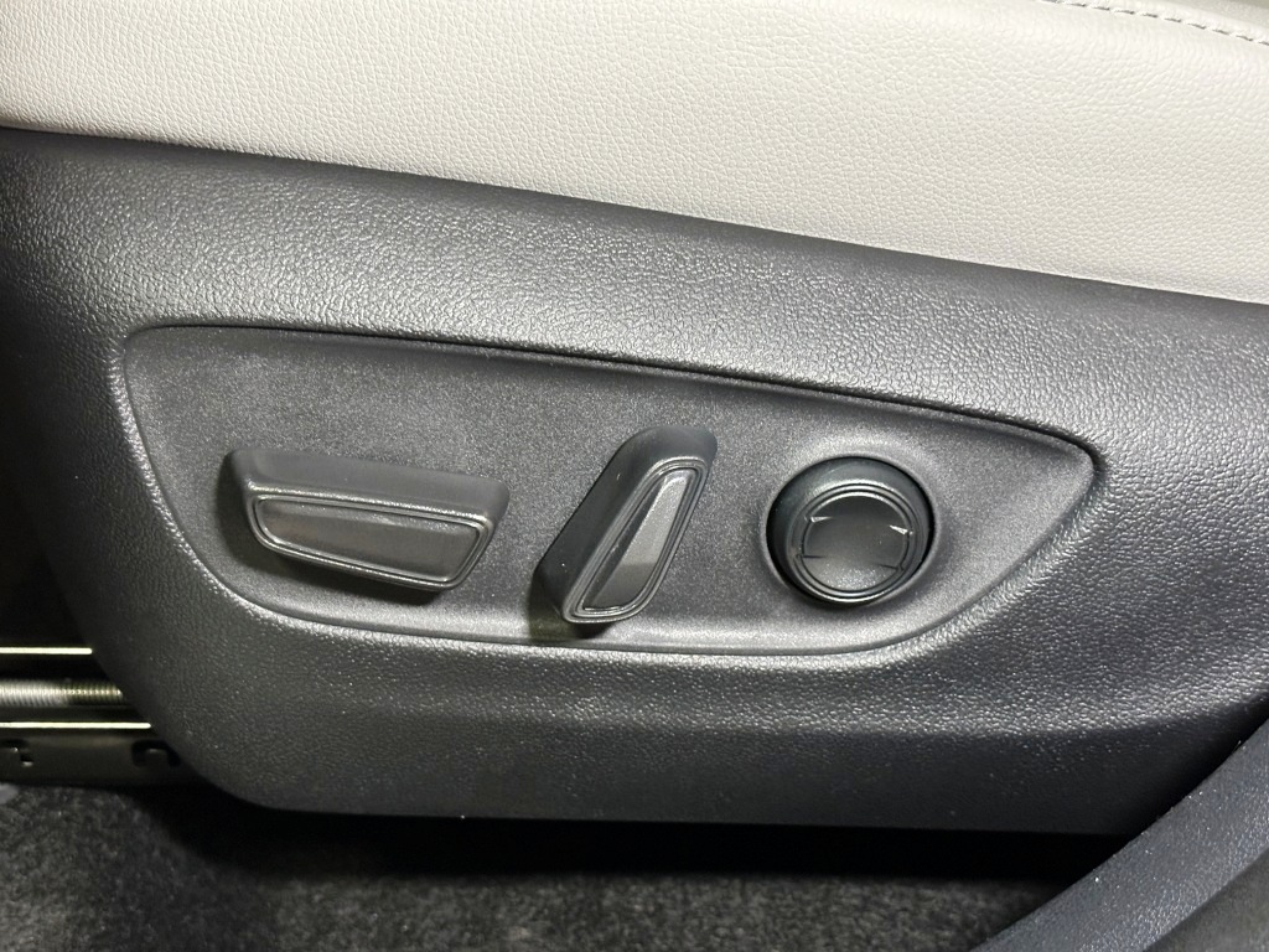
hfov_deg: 39.7
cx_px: 634
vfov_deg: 30.3
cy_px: 476
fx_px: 1760
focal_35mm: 48
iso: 500
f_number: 1.78
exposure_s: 1/30
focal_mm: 6.86
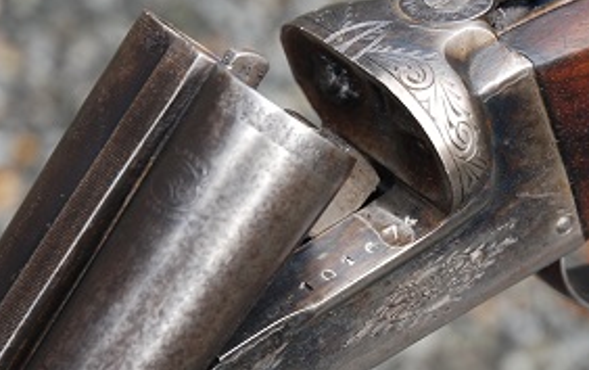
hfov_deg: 13.4
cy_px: 170
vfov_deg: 8.4
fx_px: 2507
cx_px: 311
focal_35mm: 156
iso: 200
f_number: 4.5
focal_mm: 48
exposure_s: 1/80
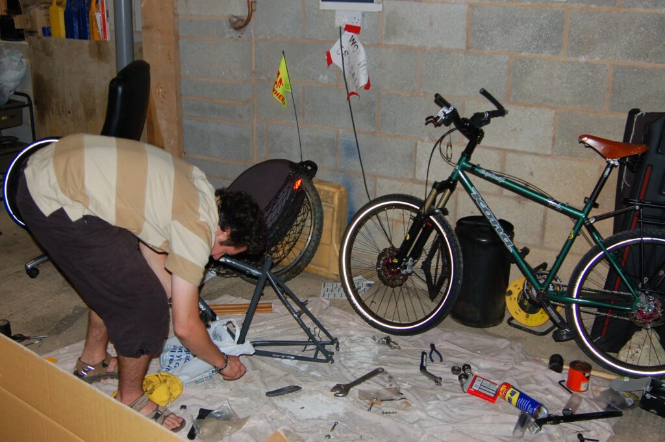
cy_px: 221
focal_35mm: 36
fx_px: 664
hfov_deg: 53.2
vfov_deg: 36.8
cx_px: 332
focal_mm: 24
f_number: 3.5
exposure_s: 1/60
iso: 200
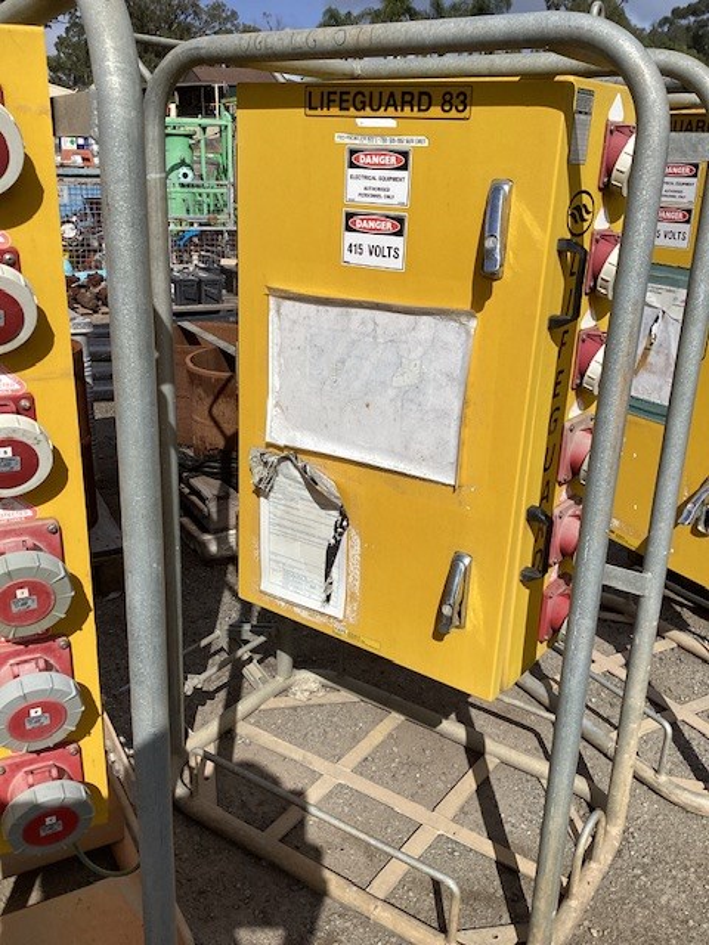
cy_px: 472
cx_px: 354
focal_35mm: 31
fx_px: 847
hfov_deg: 45.4
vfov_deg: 58.4
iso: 25
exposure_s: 1/2717
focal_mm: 3.3
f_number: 2.4
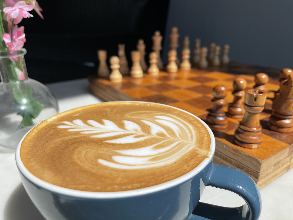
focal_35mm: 26
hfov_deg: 67.3
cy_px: 110
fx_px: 220
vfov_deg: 53.1
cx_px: 146
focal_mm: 4.2
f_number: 1.6
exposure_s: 1/3509
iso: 32
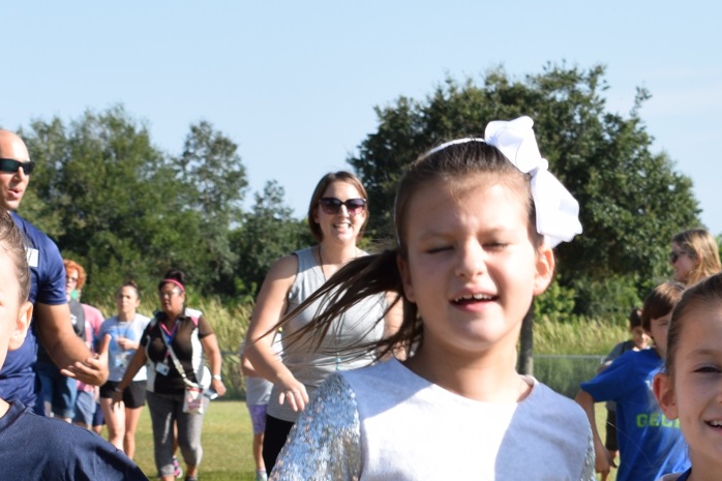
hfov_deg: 11.9
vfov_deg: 7.9
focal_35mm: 172
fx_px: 3449
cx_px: 446
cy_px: 632
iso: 200
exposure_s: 1/320
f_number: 9
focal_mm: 40
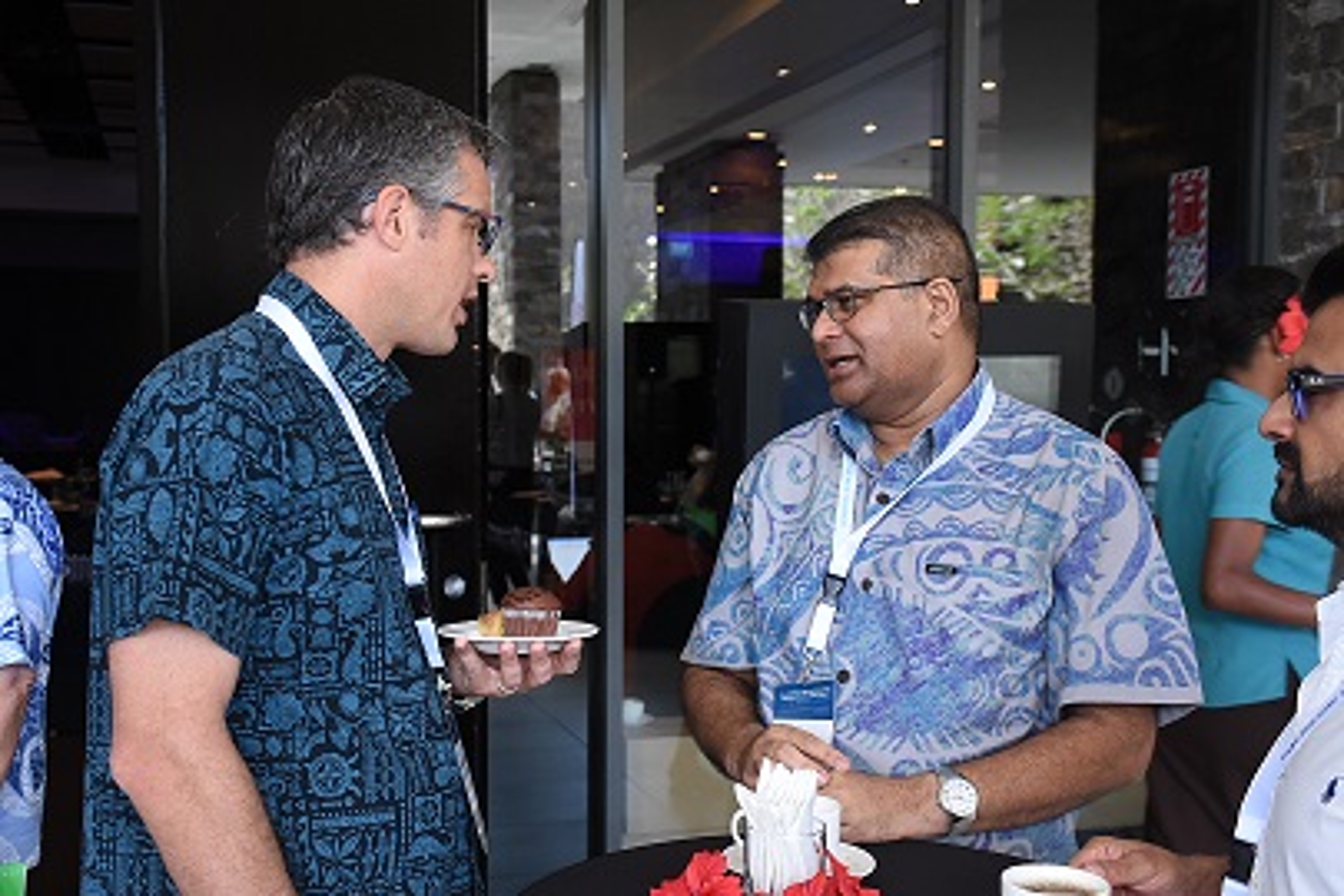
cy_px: 448
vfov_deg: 29.9
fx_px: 1680
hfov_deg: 43.6
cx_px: 672
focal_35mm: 45
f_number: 5
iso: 800
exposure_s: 1/125
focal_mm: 30
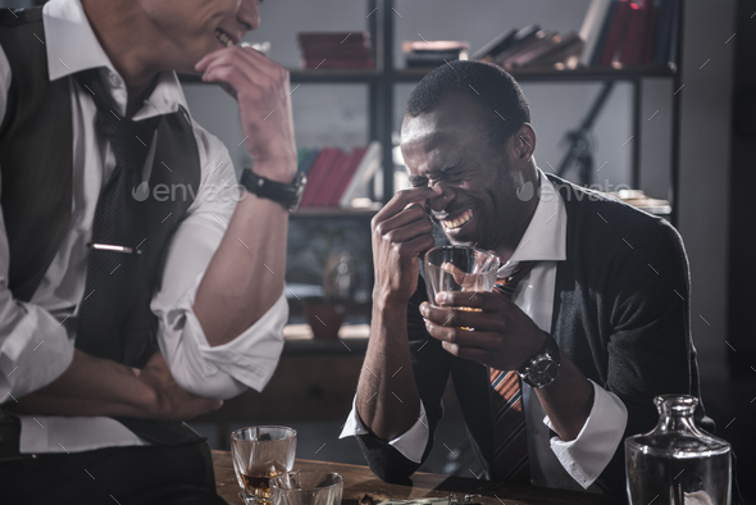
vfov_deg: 19.5
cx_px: 378
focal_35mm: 70
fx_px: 1471
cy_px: 252
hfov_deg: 28.8
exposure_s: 1/200
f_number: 2.8
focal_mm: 70
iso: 160
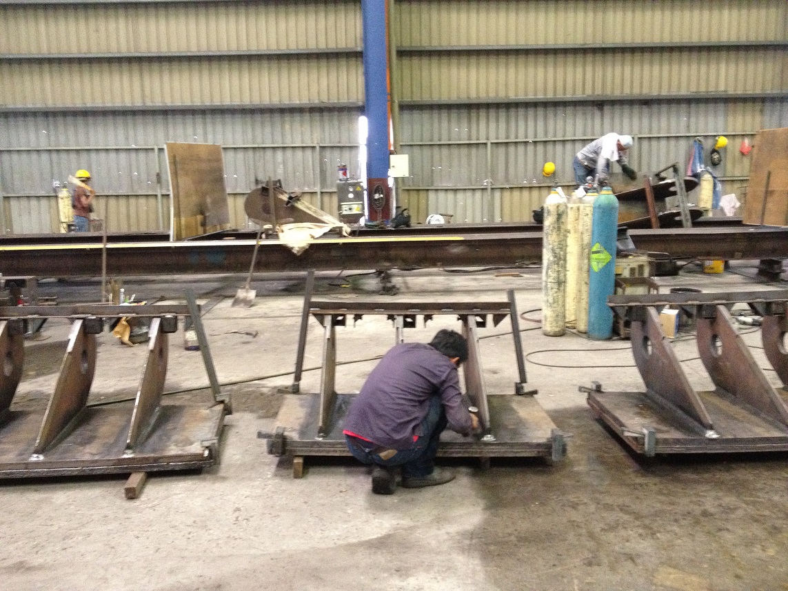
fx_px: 797
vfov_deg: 40.7
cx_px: 394
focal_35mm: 35
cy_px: 296
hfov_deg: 52.6
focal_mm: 4.28
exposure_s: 1/17
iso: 400
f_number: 2.4
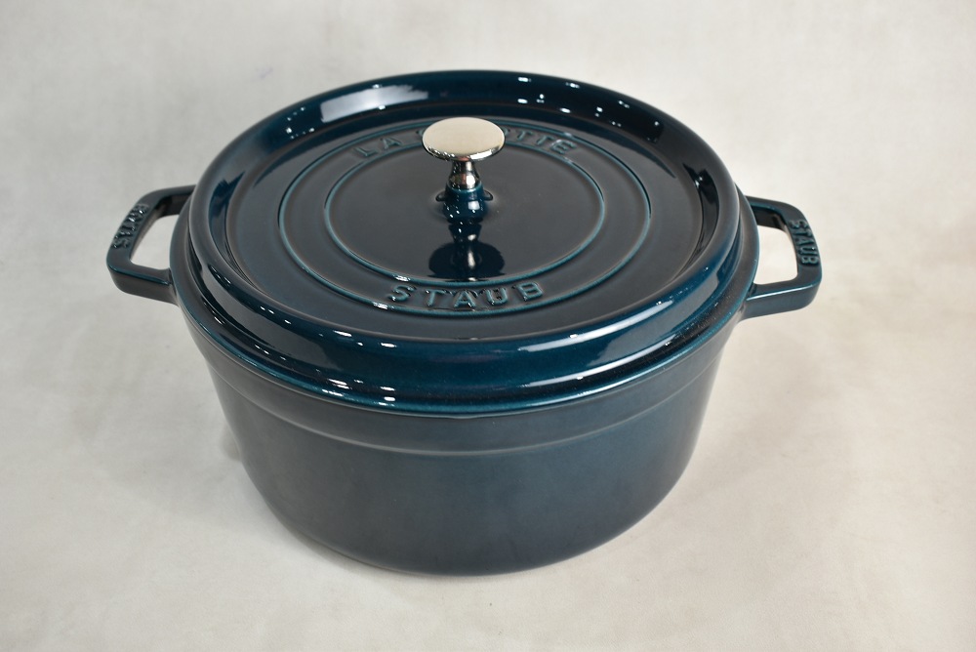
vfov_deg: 30.9
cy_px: 326
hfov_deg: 44.9
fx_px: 1180
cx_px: 488
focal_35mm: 44
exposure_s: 1/15
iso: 200
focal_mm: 29
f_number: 5.6
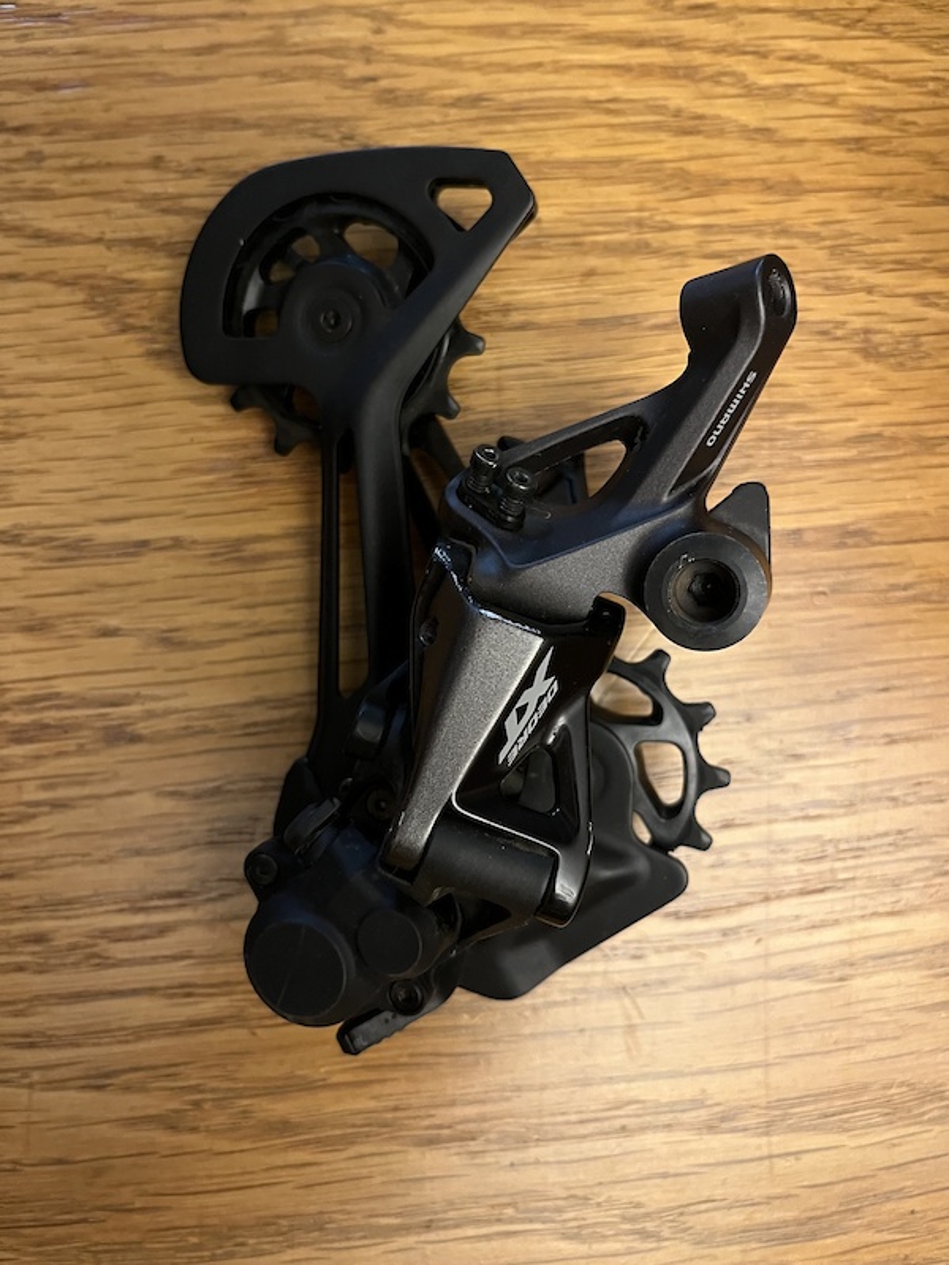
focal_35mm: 26
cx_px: 474
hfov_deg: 53.1
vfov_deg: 67.3
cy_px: 632
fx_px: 950
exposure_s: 1/30
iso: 500
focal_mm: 5.1
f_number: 1.6
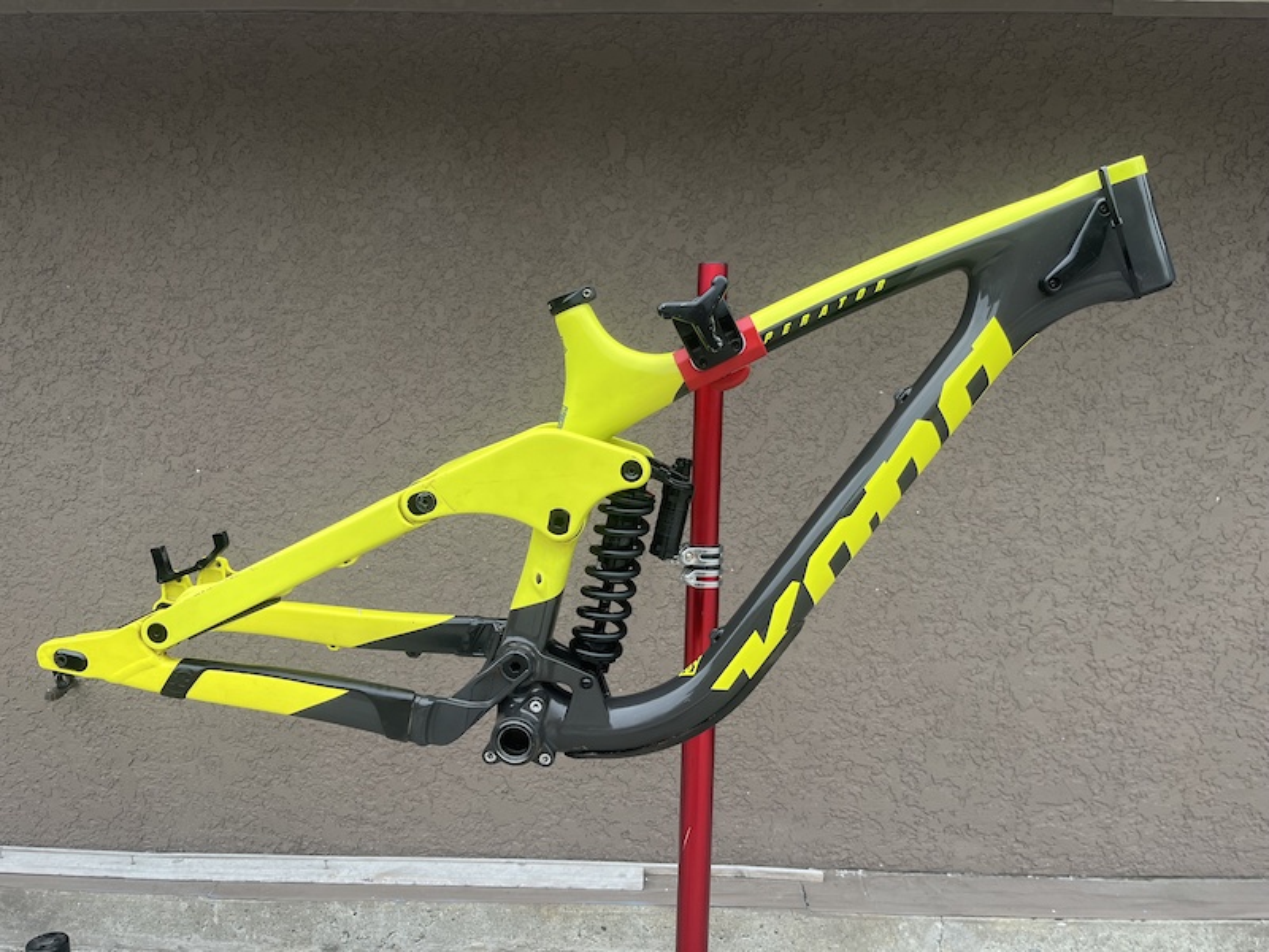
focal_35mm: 26
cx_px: 634
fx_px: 953
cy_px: 476
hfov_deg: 67.3
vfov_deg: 53.1
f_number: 1.6
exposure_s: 1/141
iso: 32
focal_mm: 5.1
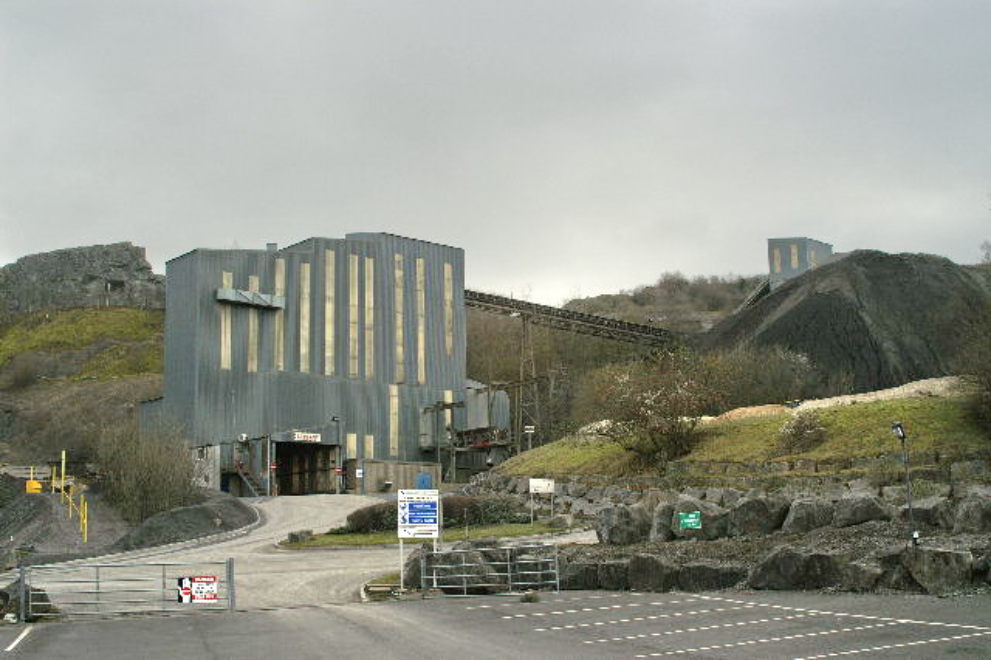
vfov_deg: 31.9
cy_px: 330
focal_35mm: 42
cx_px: 496
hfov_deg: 46.4
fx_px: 1156
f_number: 10
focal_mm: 28
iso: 100
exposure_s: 1/80
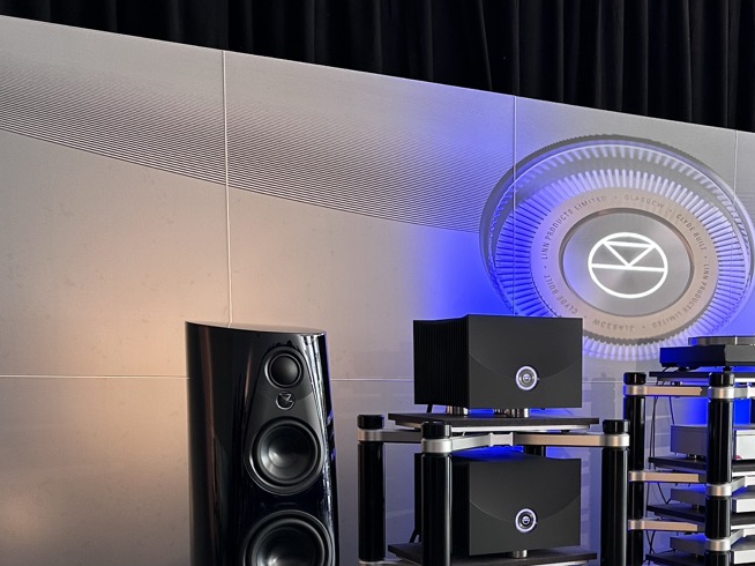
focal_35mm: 47
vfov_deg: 30.0
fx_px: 1025
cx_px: 566
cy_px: 466
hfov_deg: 39.4
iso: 200
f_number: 1.78
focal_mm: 6.86
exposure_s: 1/50
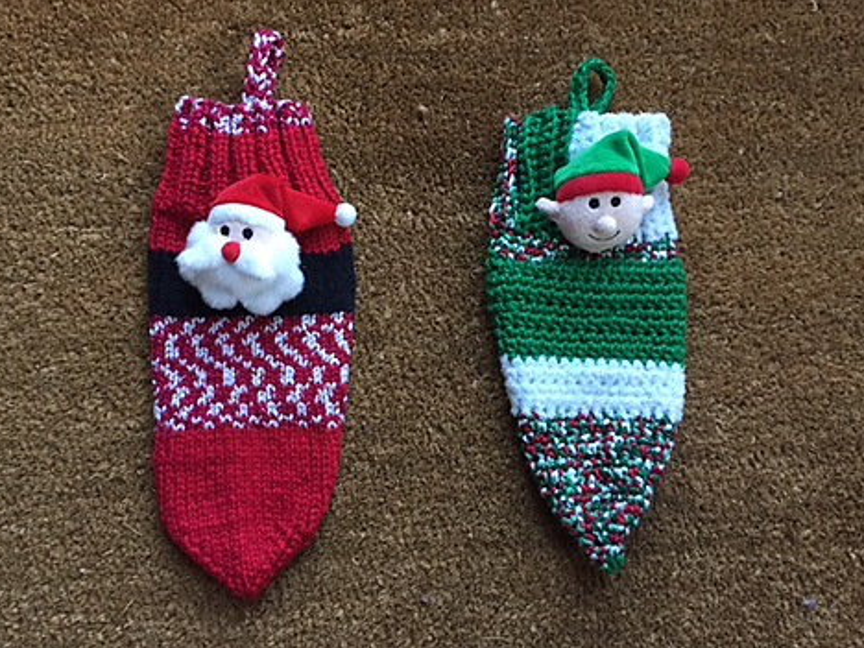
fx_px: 774
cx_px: 410
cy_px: 317
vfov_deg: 45.4
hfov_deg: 58.3
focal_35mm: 31
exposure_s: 1/30
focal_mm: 4.15
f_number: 2.2
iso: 160
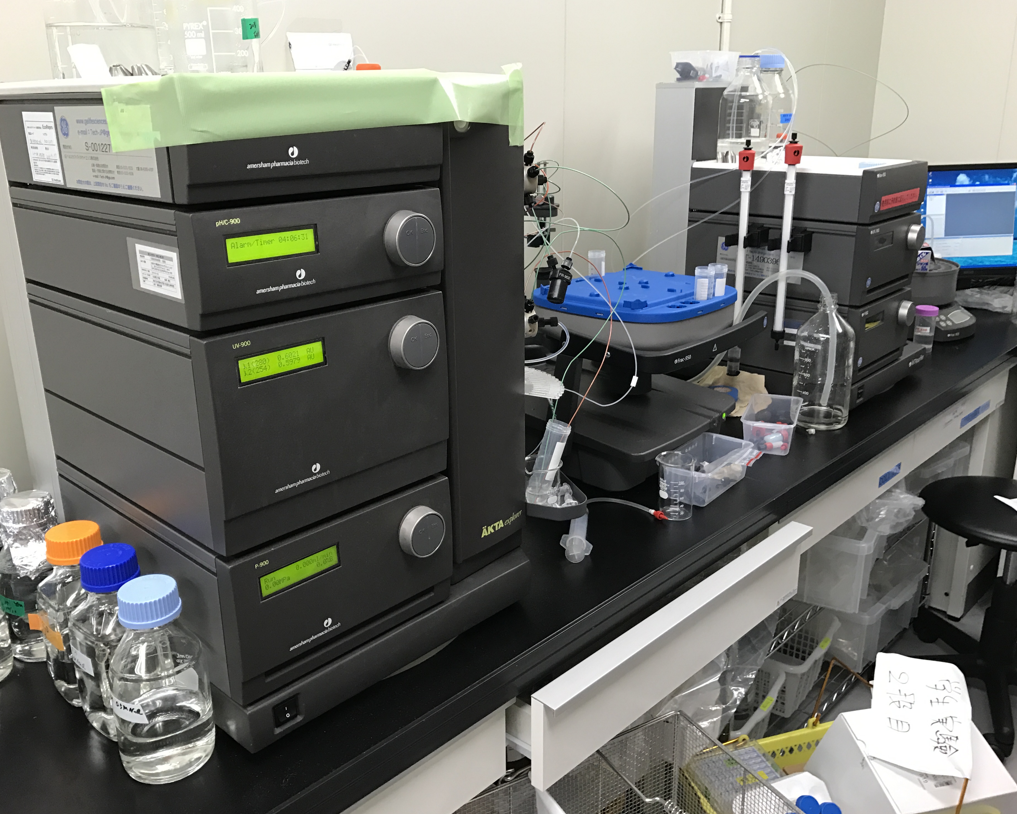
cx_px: 499
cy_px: 401
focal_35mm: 30
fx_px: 903
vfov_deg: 48.5
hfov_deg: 58.8
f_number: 1.8
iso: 50
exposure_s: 1/17
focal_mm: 3.99
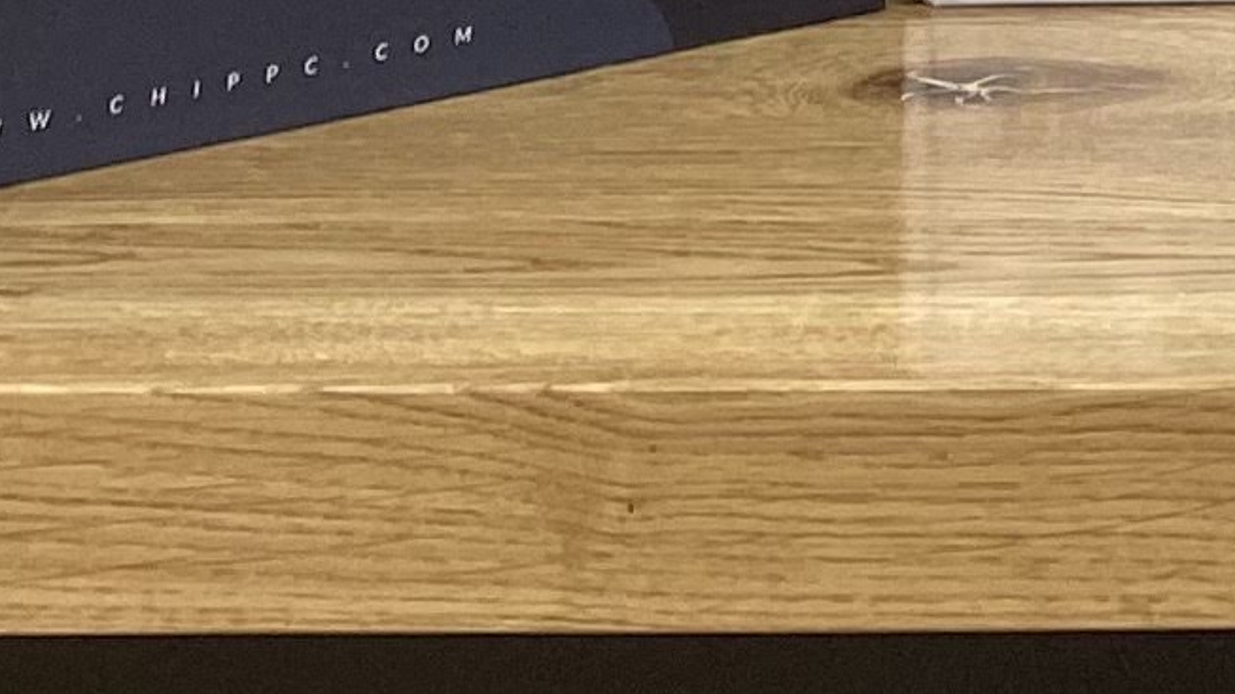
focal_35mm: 175
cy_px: -1331
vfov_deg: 6.4
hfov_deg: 11.3
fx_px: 5730
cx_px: 2321
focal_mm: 4.25
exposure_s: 1/50
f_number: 1.8
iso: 80
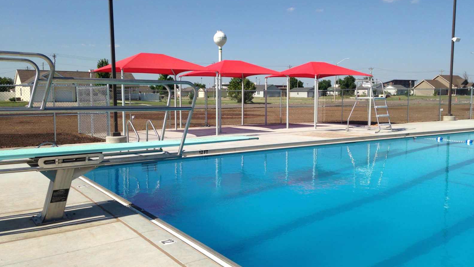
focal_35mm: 36
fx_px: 452
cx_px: 237
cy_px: 131
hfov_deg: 55.3
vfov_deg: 32.8
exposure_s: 1/2463
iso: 50
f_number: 2.4
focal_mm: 4.12
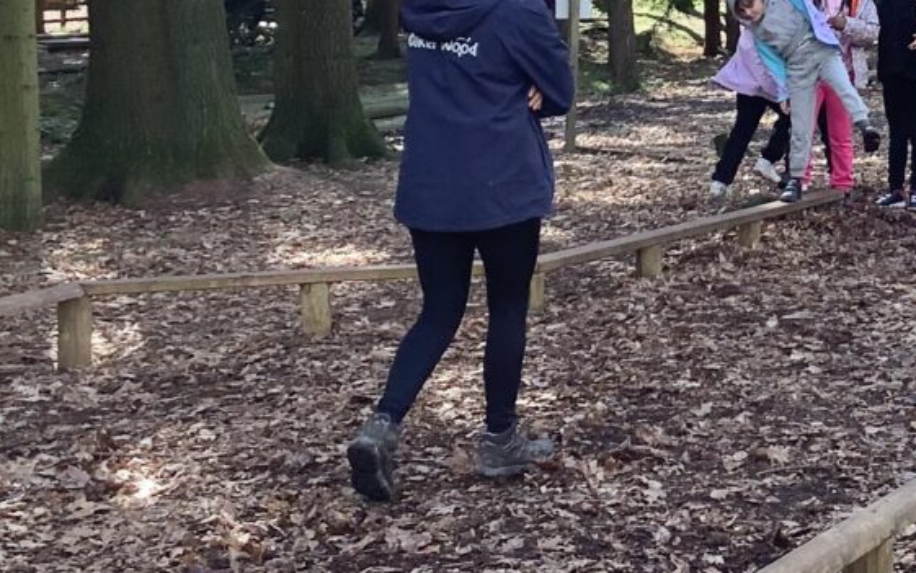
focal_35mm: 90
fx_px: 2247
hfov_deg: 22.4
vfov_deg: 14.4
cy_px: 75
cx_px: 857
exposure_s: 1/120
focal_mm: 3.3
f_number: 2.4
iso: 50
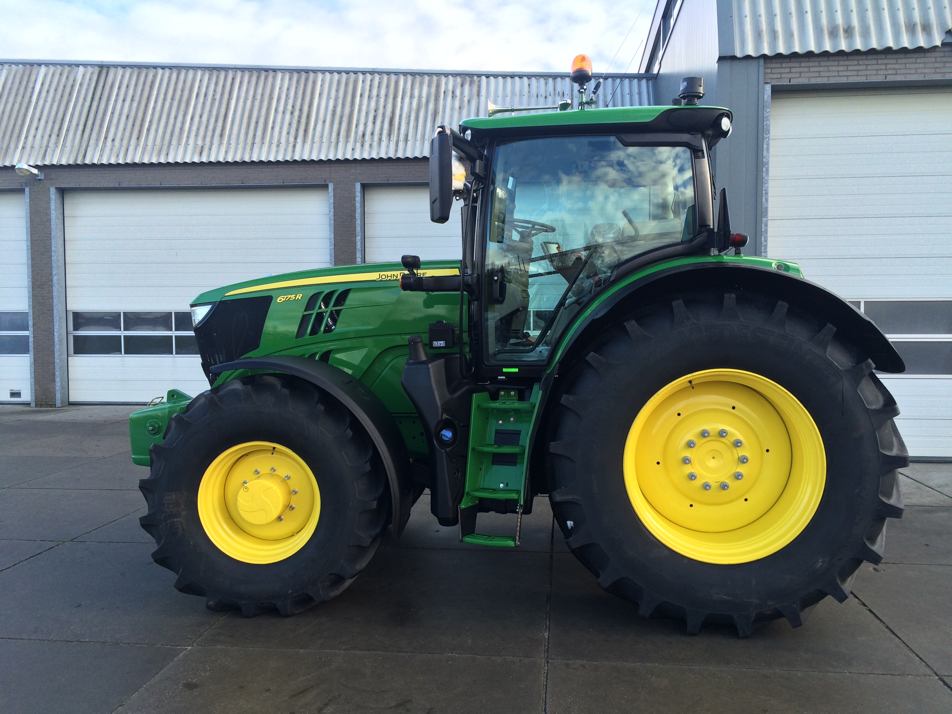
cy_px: 357
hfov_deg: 61.7
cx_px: 476
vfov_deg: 48.2
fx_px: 798
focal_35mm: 29
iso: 32
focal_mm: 4.15
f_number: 2.2
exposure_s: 1/253
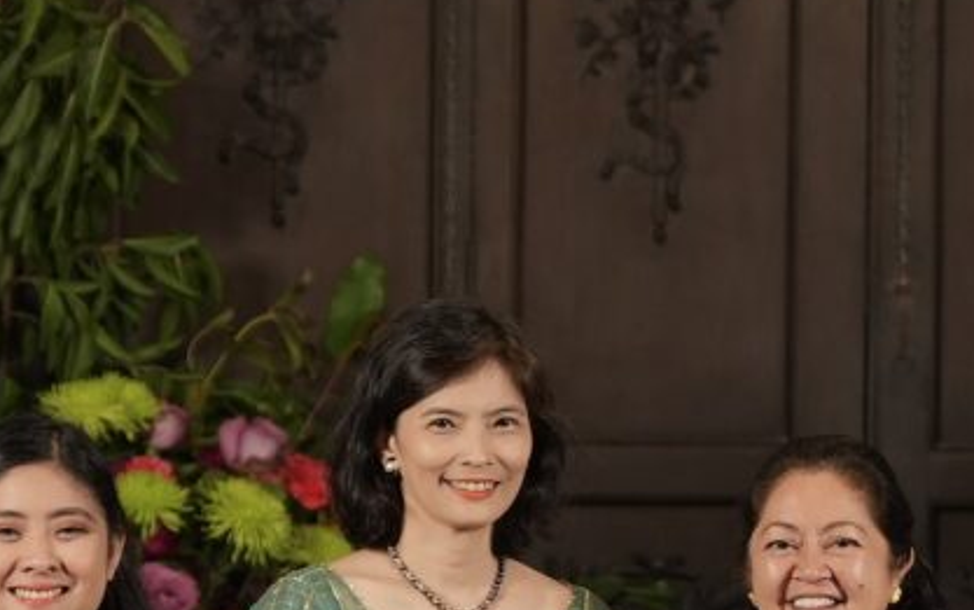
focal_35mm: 675
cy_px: 1076
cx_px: 724
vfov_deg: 1.9
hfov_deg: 3.1
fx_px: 17925
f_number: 2.8
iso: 640
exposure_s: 1/125
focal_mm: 135
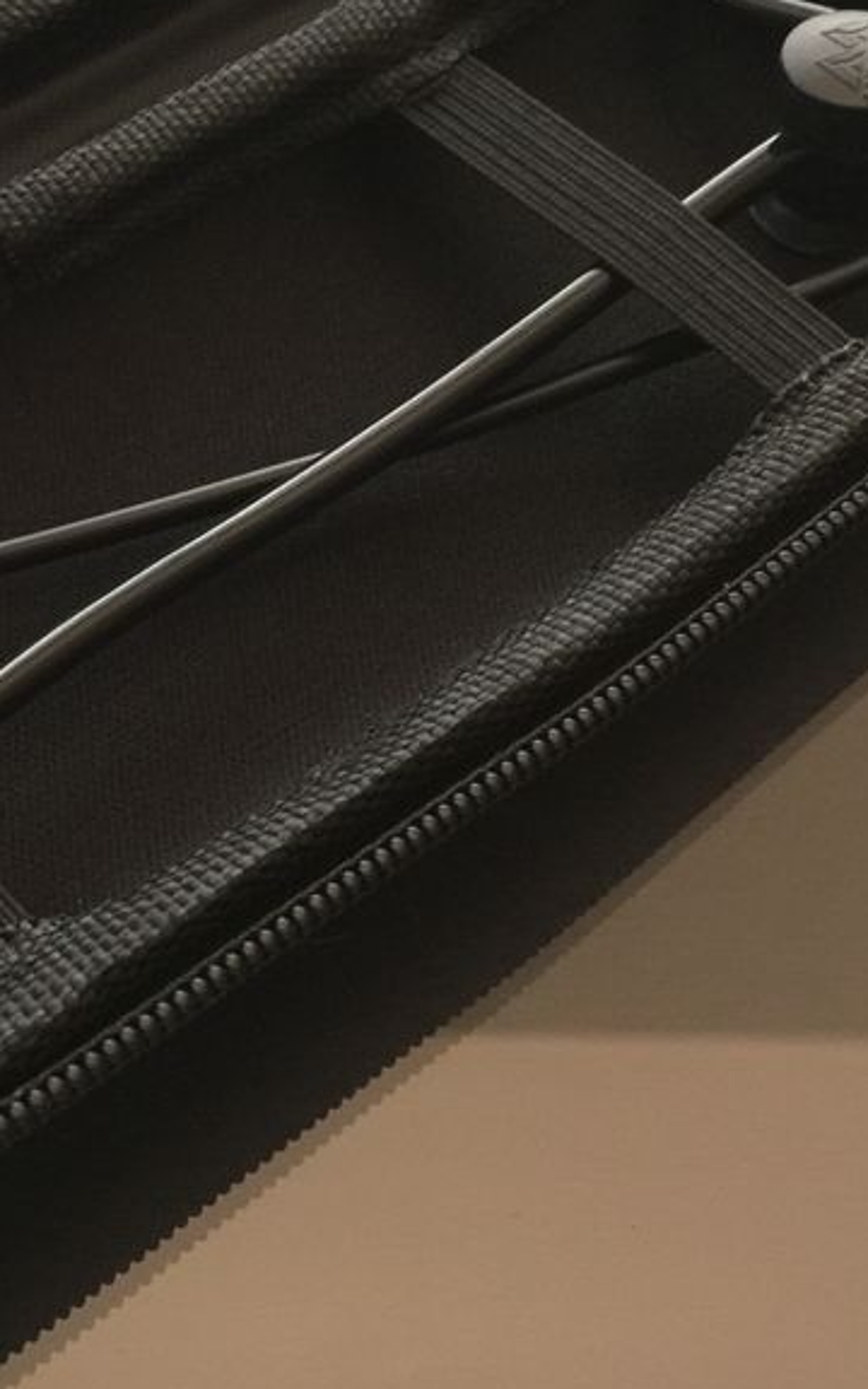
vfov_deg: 31.6
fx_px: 2422
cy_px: 420
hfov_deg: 19.5
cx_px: -63
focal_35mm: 64
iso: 125
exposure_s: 1/4
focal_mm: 4.15
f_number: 2.2
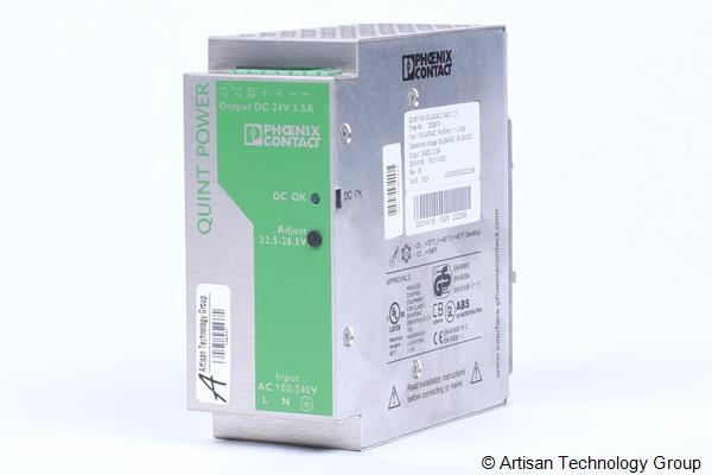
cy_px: 238
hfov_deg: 30.1
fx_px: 1325
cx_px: 356
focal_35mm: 67
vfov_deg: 20.3
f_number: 16
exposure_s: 1/200
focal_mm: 45
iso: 200
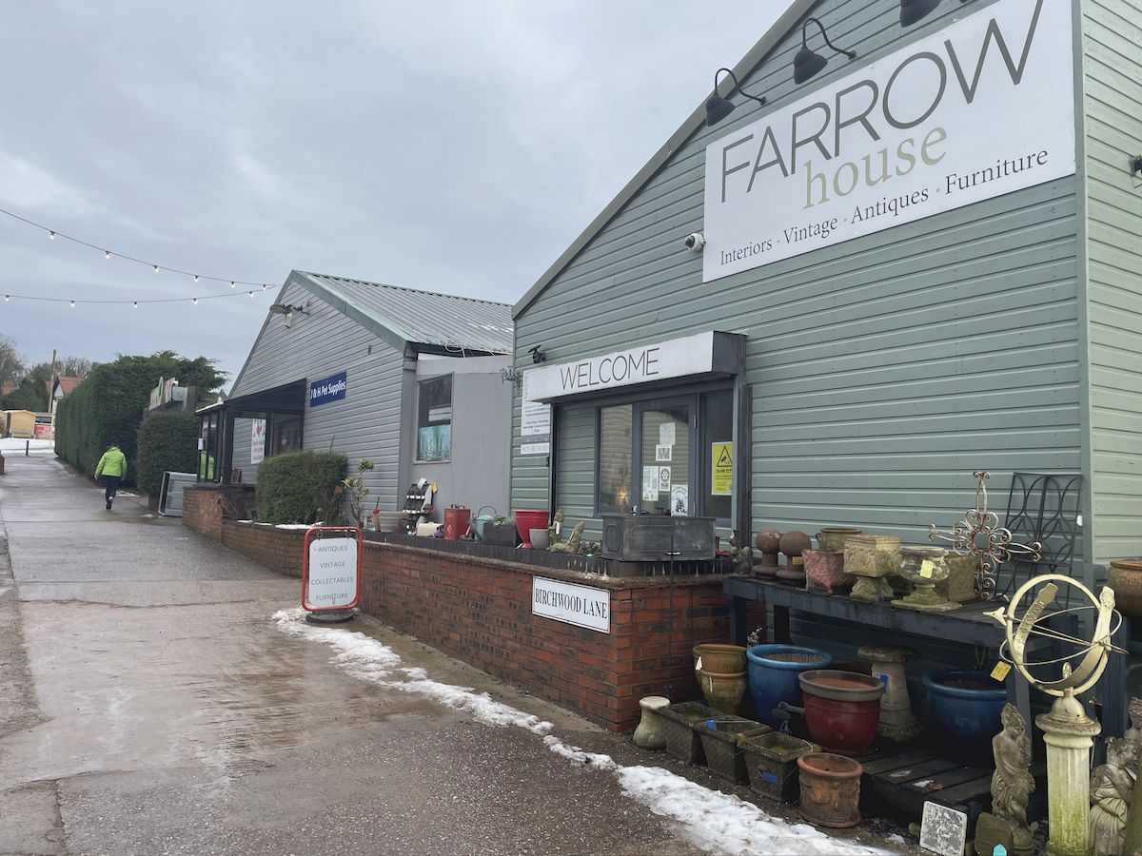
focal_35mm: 26
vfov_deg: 53.1
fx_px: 858
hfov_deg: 67.3
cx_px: 571
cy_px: 428
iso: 32
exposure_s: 1/643
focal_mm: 4.2
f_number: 1.6
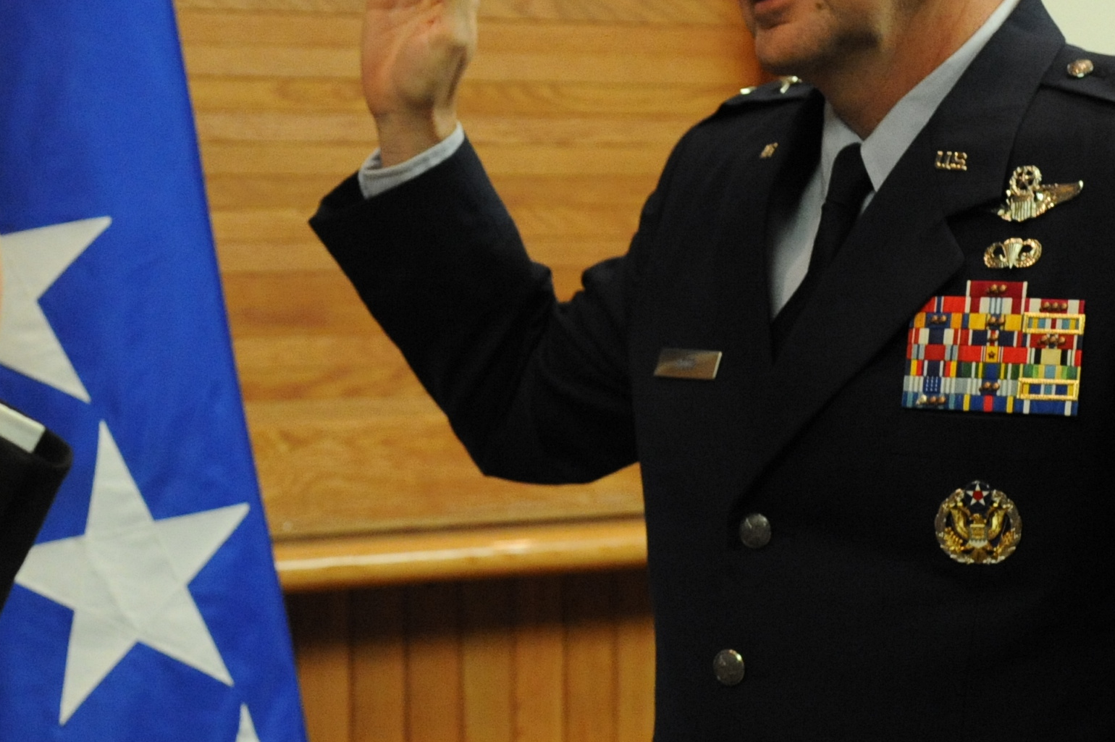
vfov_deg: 13.0
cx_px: 388
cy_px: 469
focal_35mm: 105
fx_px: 3250
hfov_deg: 19.4
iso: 3200
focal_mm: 38
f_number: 4
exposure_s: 1/100
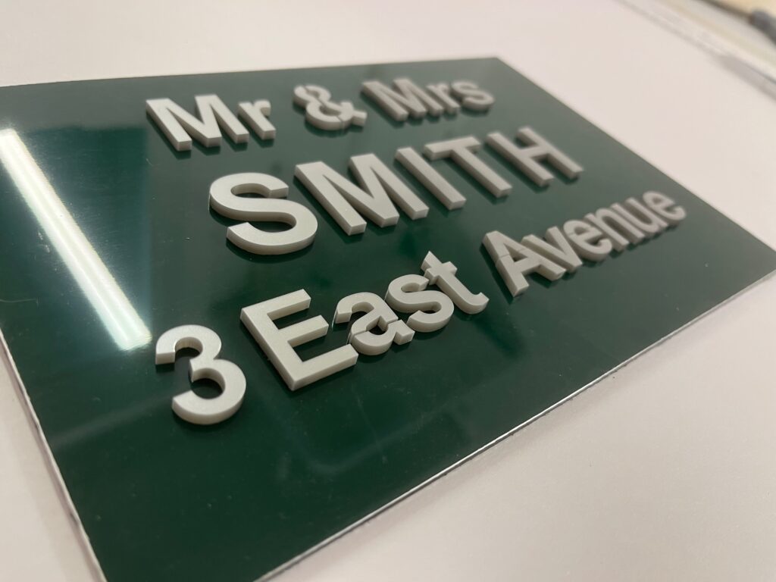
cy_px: 291
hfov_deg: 67.3
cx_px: 388
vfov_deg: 53.1
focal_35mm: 26
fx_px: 583
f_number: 1.6
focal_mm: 5.1
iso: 125
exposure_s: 1/50
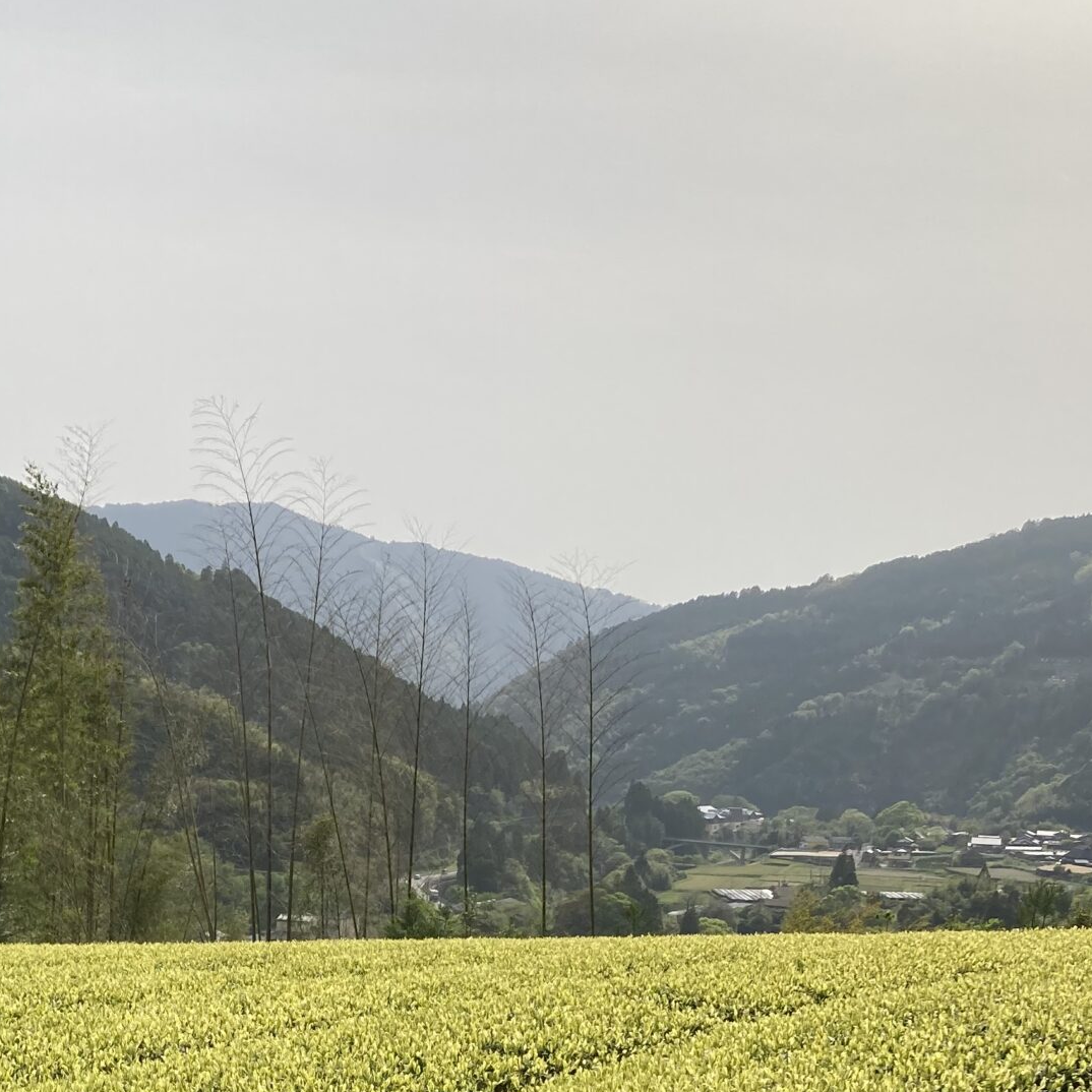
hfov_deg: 28.6
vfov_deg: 26.7
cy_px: 1200
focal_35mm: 59
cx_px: 257
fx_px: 2106
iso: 25
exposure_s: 1/3205
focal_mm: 3.99
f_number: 1.8
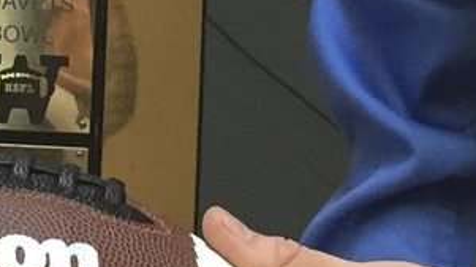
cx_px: -11
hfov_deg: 9.9
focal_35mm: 215
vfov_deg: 5.5
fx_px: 2712
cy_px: -218
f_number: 2.2
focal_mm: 4.15
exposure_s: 1/30
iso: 100
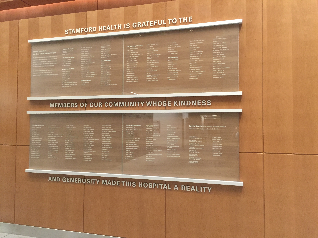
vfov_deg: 48.2
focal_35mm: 29
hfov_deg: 61.7
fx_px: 266
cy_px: 119
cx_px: 159
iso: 125
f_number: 2.2
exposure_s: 1/30
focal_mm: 4.15
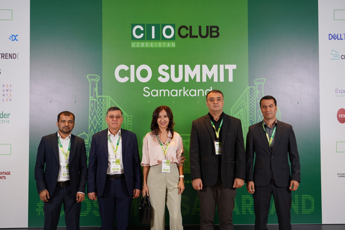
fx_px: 402
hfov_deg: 46.4
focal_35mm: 42
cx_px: 172
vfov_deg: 31.9
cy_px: 115
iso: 800
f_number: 4
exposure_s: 1/100
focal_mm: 42
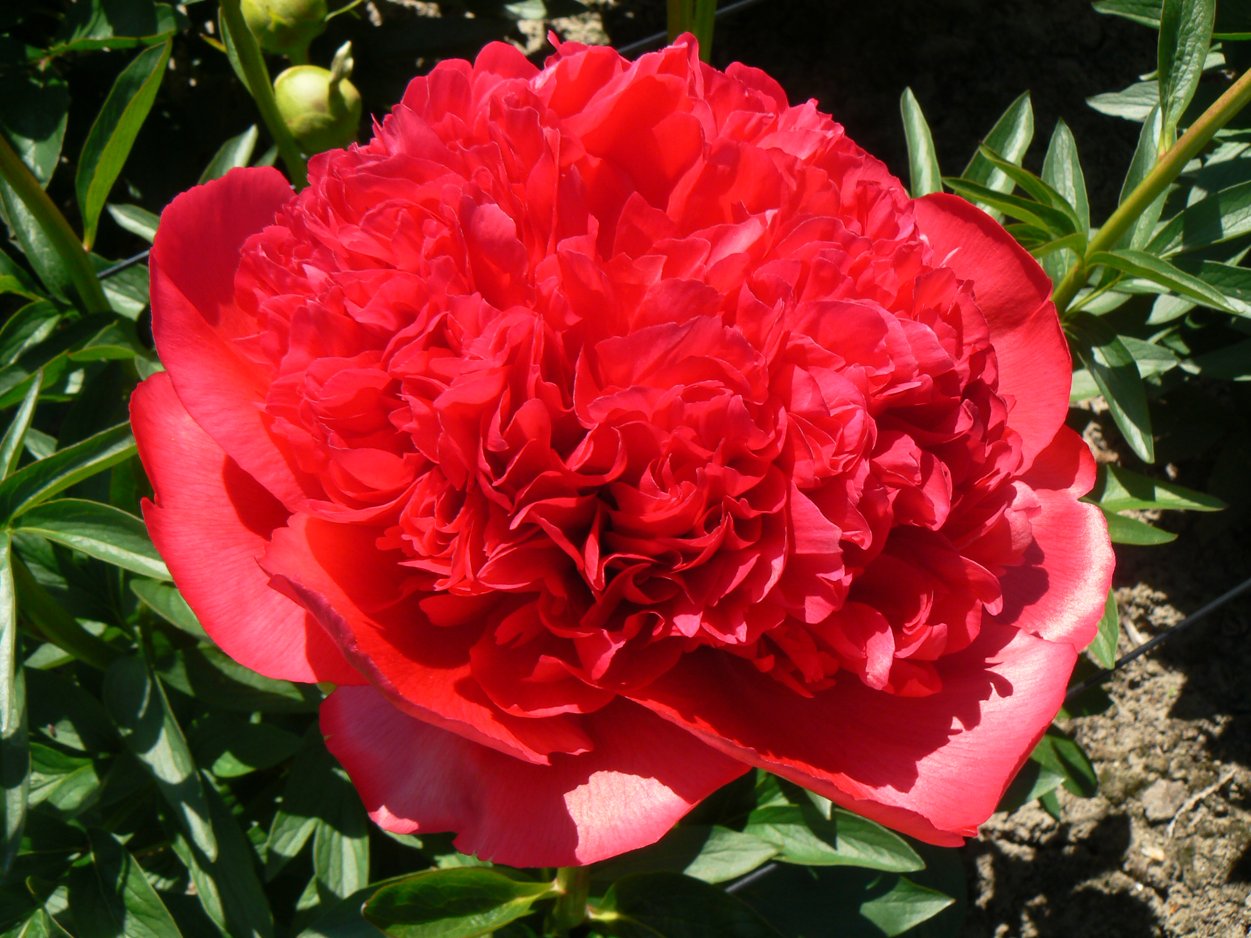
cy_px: 469
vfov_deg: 39.7
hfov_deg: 51.4
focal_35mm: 36
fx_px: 1301
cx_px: 626
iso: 80
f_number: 5.6
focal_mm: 6
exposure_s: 1/200
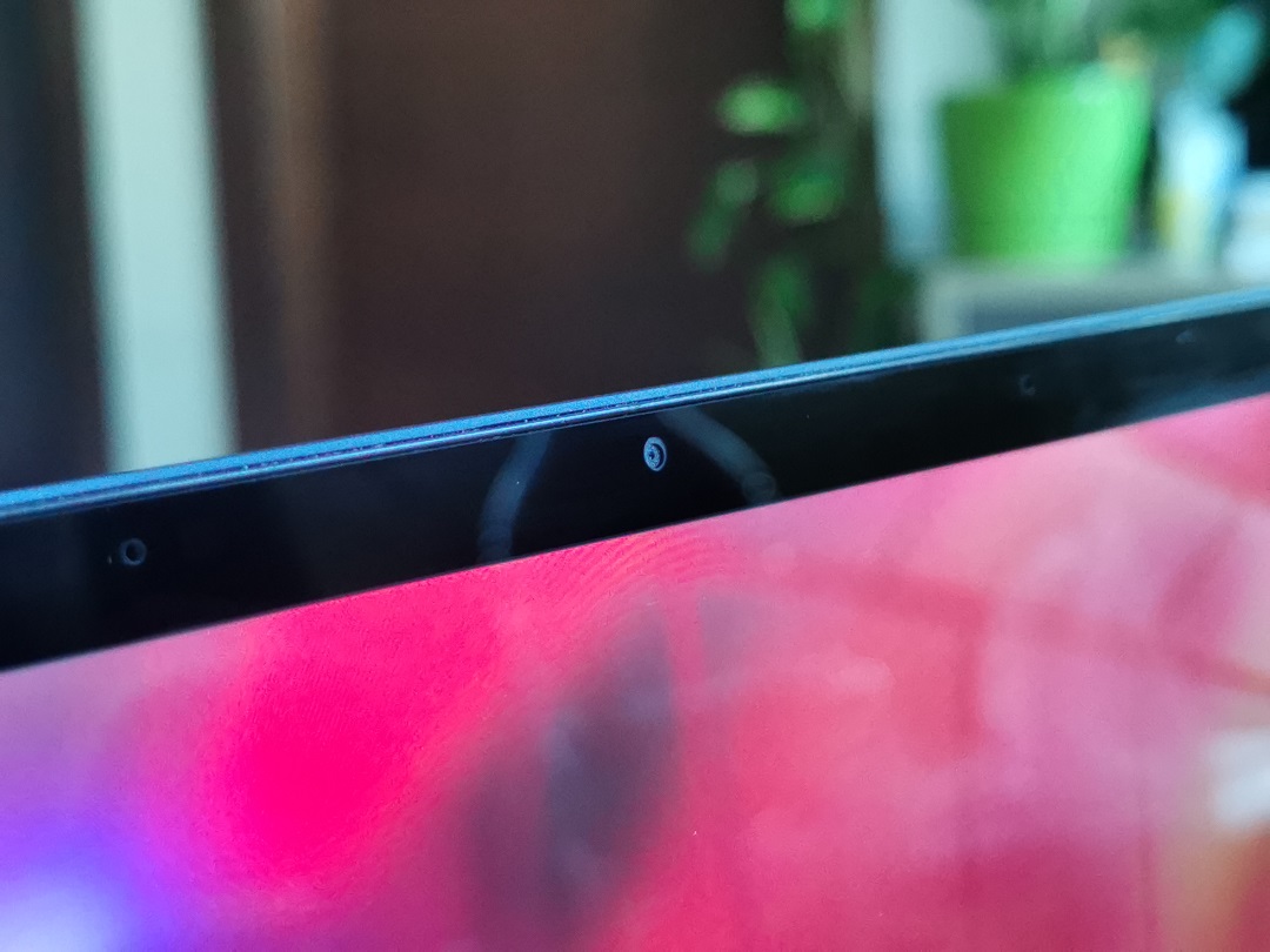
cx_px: 635
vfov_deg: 26.6
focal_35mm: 55
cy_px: 476
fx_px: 2018
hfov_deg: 34.9
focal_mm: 5.56
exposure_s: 1/60
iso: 320
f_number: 1.6
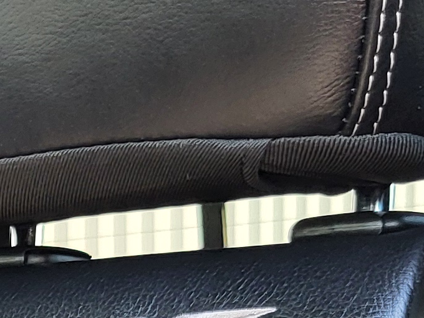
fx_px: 1874
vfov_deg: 8.9
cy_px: 735
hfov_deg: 12.2
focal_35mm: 153
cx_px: -251
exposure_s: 1/120
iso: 64
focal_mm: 5.4
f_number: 1.8
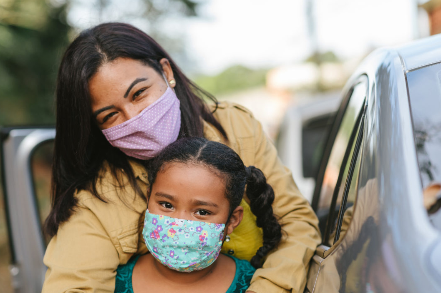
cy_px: 145
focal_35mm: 87
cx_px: 217
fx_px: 1065
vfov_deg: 15.7
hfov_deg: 23.4
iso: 200
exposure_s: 1/400
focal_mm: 85
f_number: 3.2
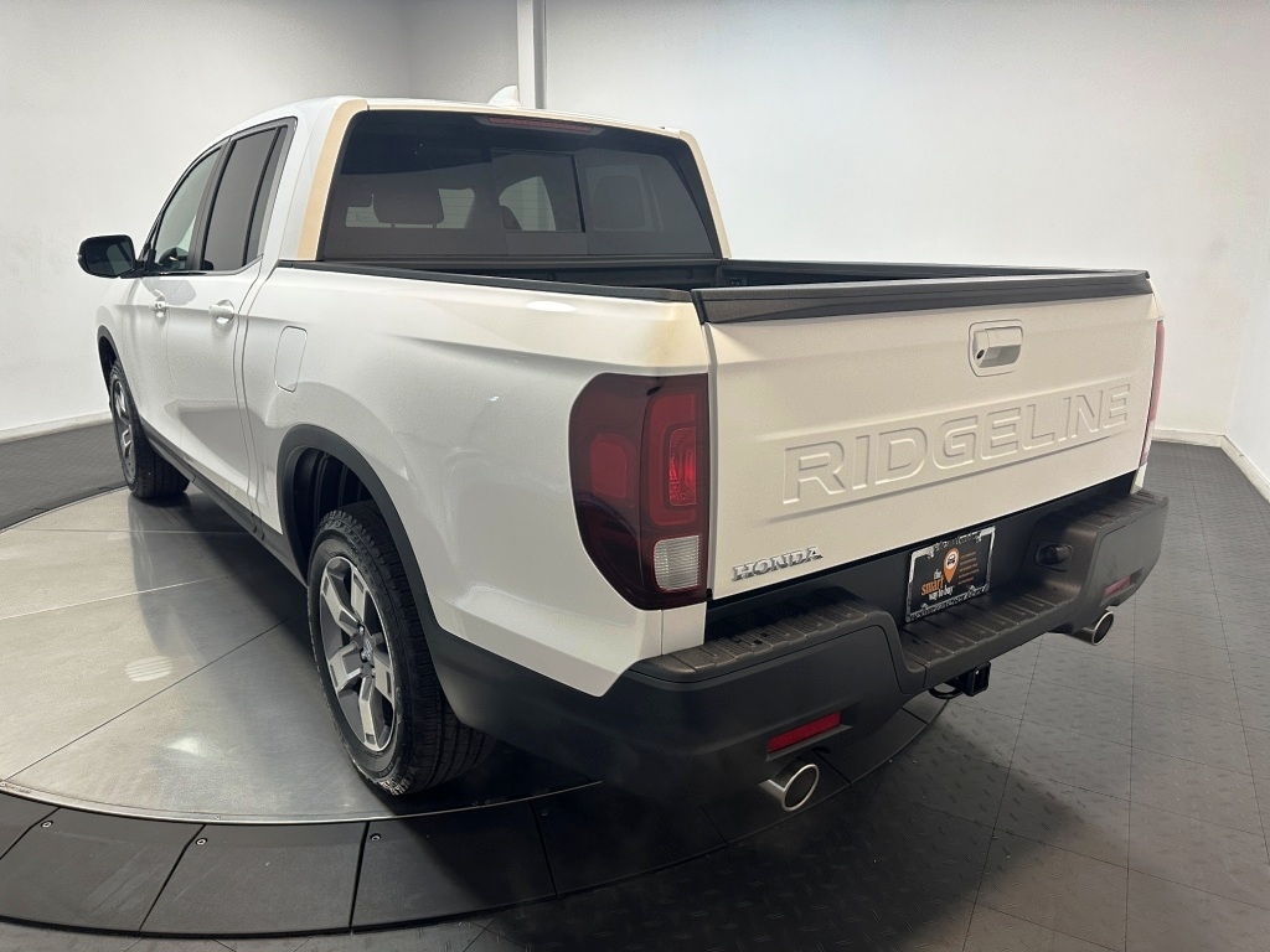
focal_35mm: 24
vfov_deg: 56.8
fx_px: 881
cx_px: 635
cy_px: 476
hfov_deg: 71.6
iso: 250
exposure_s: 1/60
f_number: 1.78
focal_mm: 6.86
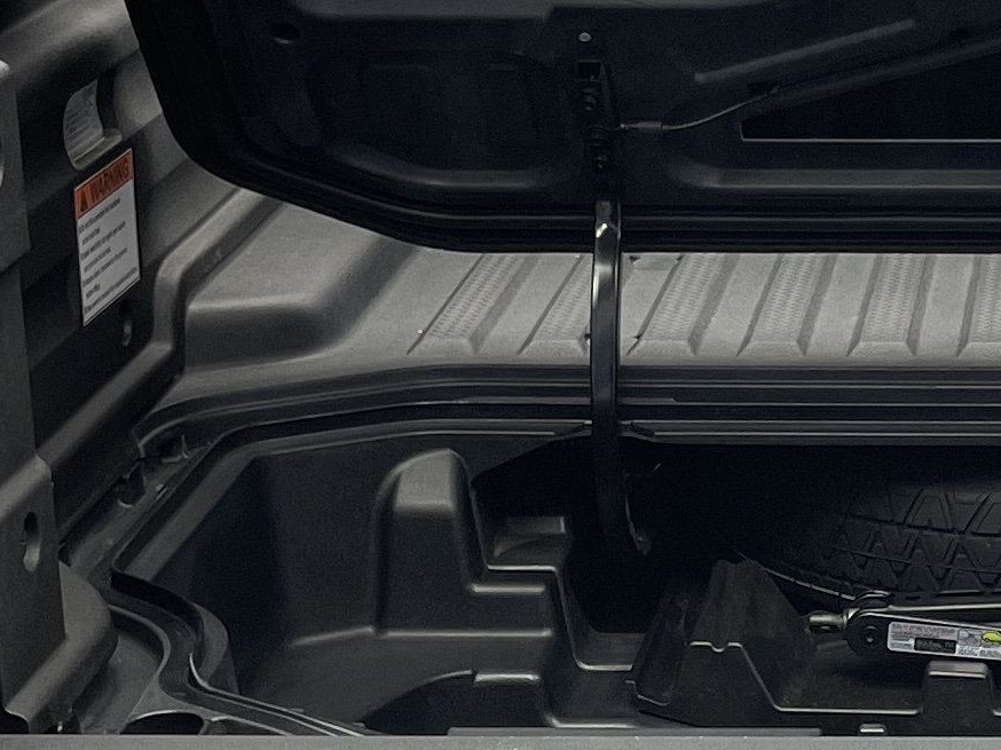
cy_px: 429
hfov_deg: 16.1
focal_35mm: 120
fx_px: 3469
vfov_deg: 12.3
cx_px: 993
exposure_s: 1/121
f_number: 1.6
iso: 80
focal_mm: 5.1
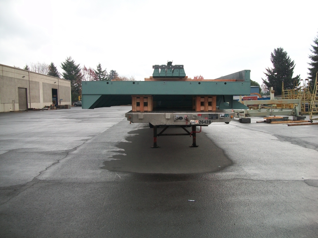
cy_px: 119
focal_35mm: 32
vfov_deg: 44.2
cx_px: 159
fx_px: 294
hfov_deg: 56.8
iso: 80
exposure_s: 1/160
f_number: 2.9
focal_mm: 5.7
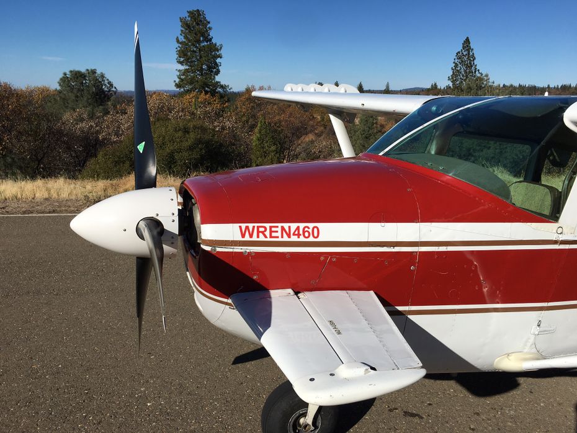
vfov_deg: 48.2
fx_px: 484
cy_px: 216
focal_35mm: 29
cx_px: 288
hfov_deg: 61.6
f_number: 2.2
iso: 25
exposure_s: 1/3344
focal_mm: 4.15
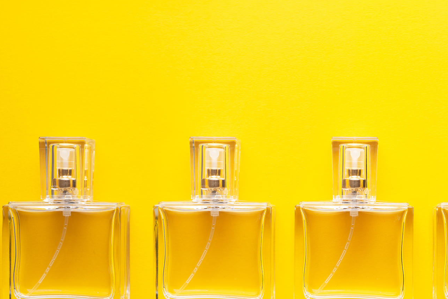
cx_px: 354
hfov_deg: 24.1
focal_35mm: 83
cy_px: 213
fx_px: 1033
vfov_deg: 16.4
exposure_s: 1/160
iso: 100
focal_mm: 50
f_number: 5.6
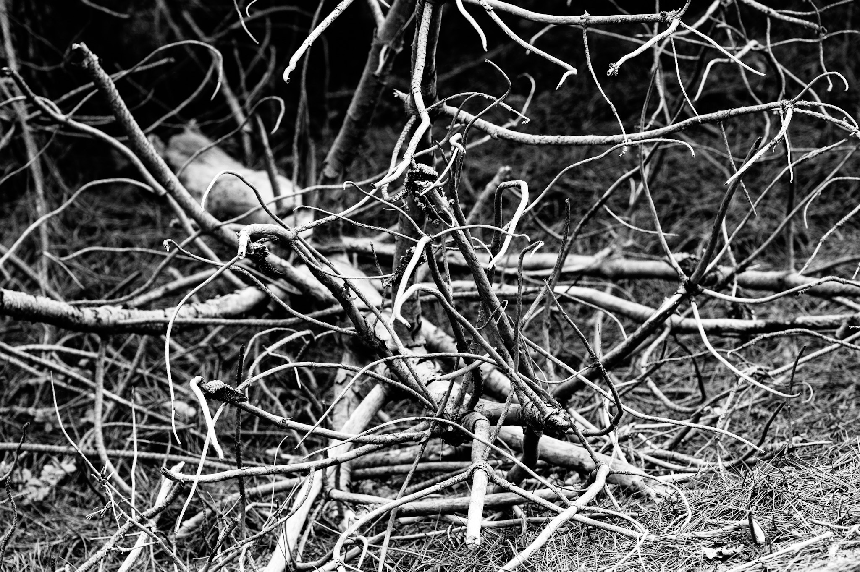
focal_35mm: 220
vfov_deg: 6.2
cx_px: 430
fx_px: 5252
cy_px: 286
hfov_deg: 9.4
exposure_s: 1/250
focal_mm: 220
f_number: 8
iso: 900
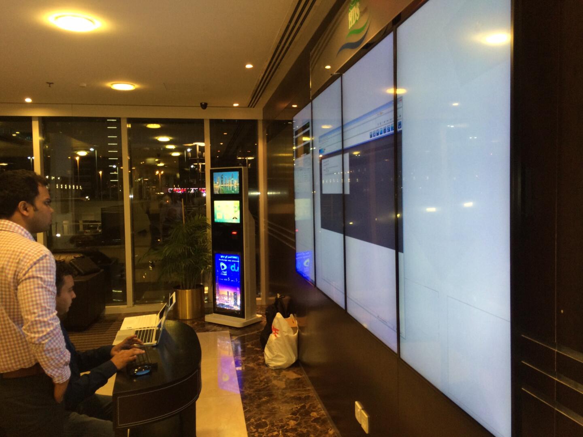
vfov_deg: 46.8
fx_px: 505
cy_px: 218
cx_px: 292
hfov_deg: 60.0
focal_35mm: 30
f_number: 2.2
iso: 100
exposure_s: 1/33
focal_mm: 4.12
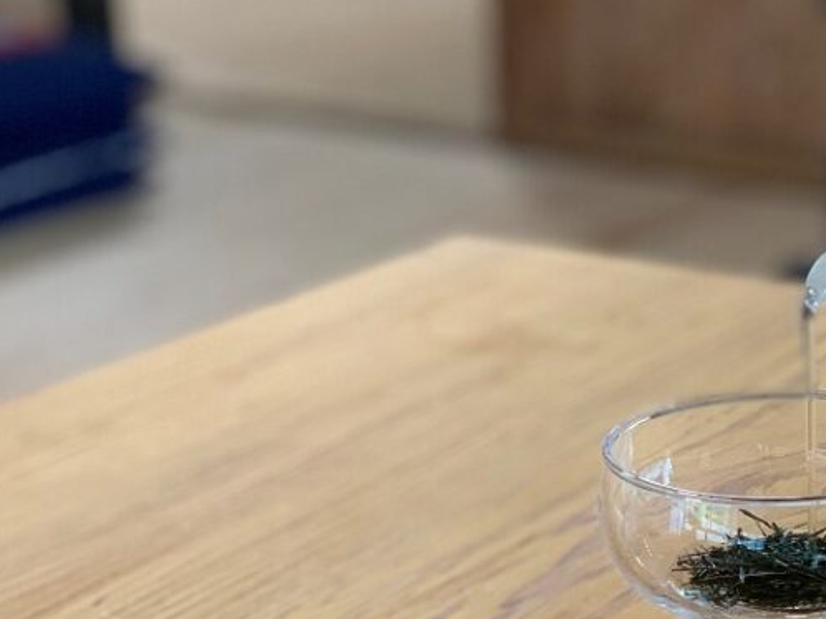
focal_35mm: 107
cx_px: 798
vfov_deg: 13.8
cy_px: 455
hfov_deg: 18.0
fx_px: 2552
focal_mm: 6
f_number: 2.4
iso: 125
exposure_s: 1/60
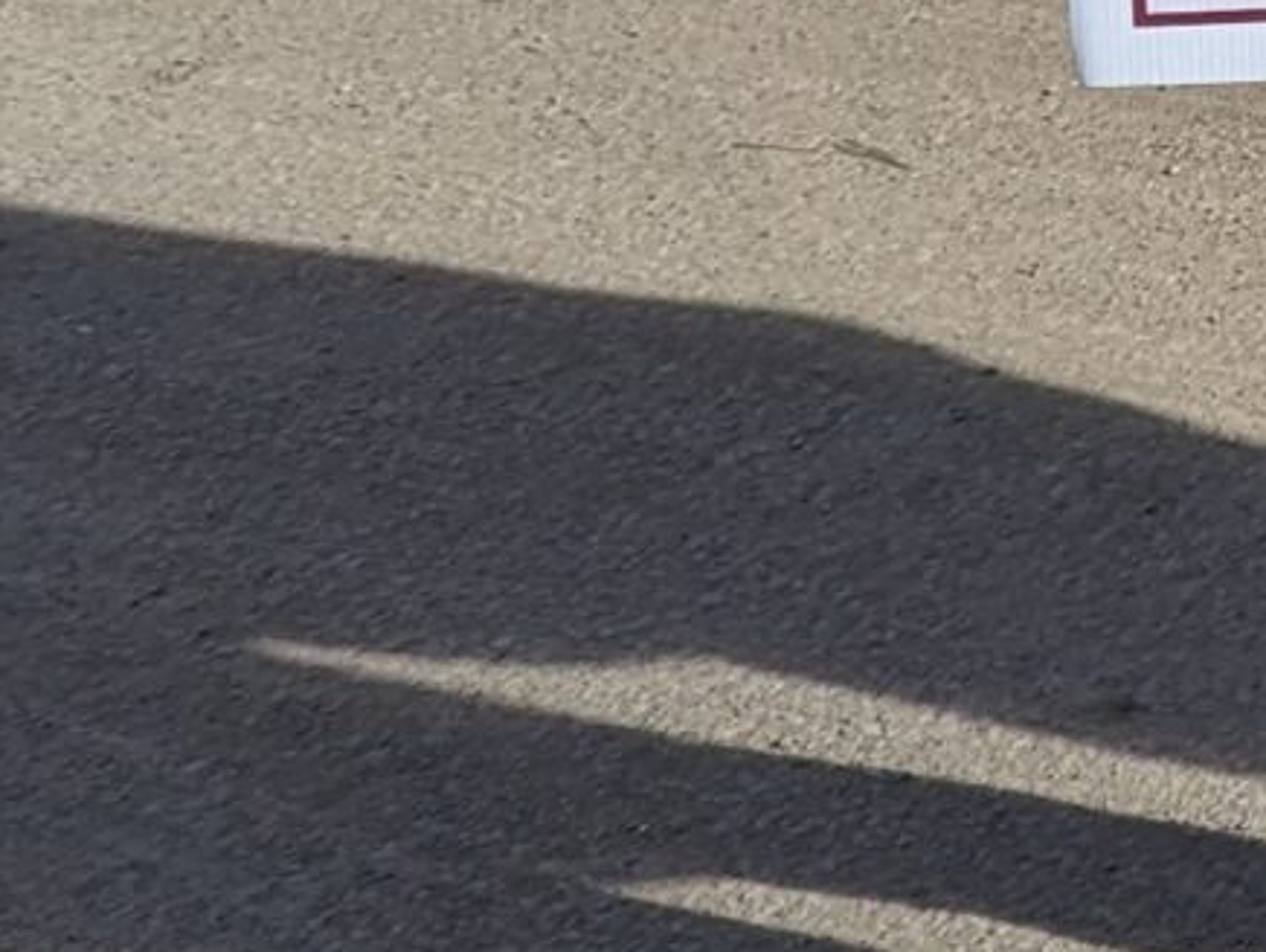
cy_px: -1370
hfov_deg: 12.4
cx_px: 2503
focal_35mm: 141
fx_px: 5162
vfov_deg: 9.4
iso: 59
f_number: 1.85
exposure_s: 1/1919
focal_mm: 6.81
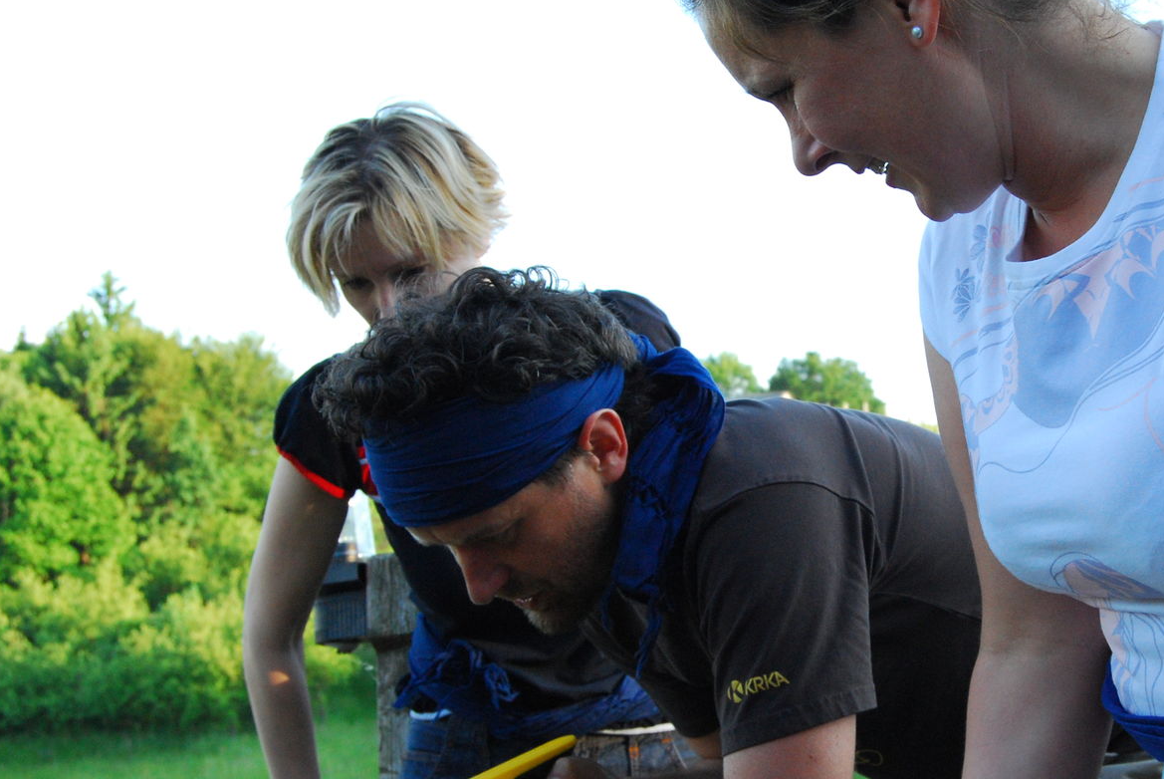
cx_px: 833
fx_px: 2233
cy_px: 407
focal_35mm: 69
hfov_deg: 28.9
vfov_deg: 19.8
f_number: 8
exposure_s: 1/250
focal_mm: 28
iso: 800
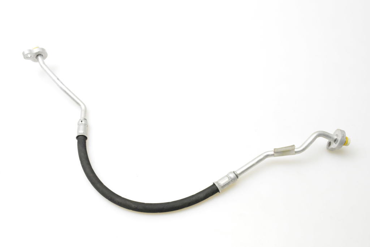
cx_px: 185
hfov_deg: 53.1
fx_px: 370
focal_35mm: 36
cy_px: 124
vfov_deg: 36.8
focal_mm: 24
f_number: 9
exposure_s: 1/320
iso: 6400
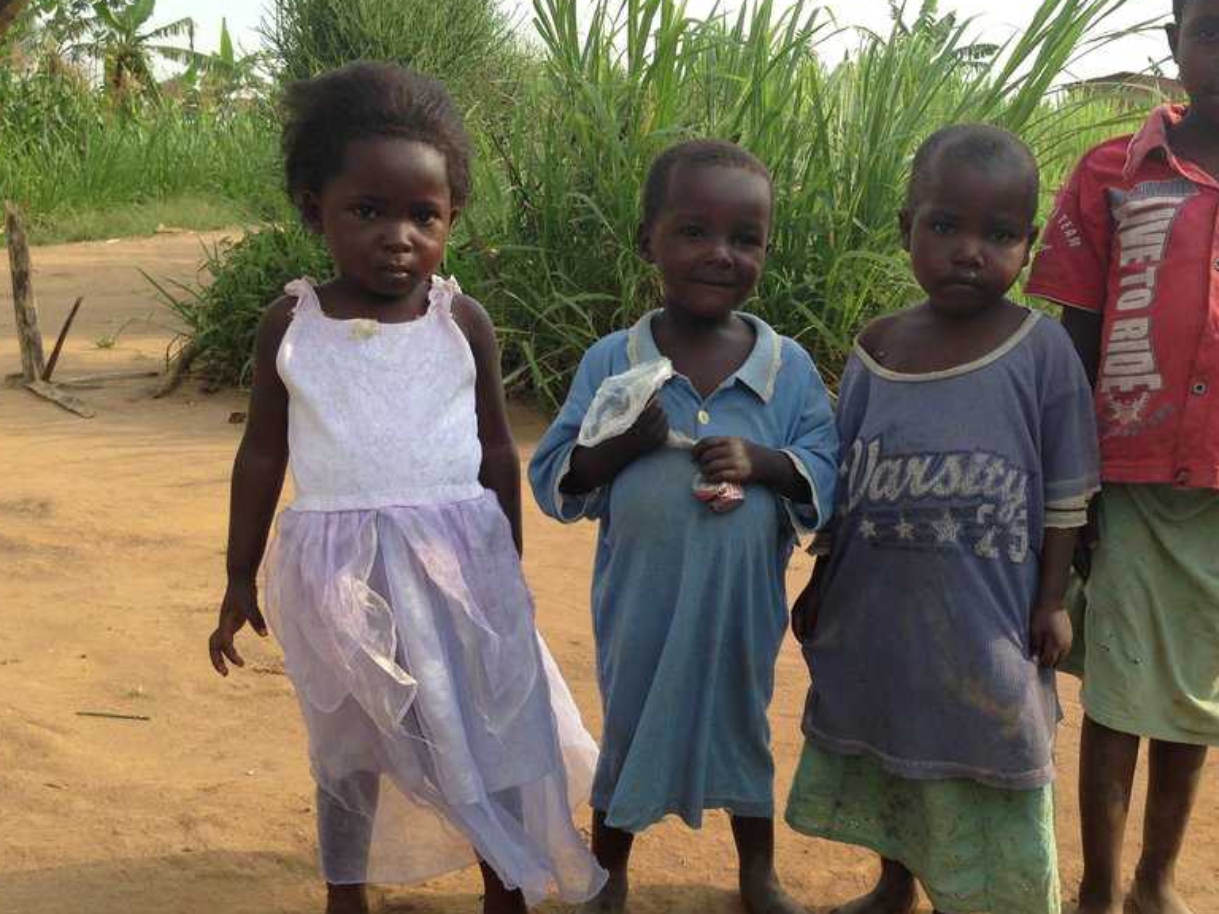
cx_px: 767
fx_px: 1549
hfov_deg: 42.6
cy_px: 462
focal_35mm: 44
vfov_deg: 32.9
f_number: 2.4
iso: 50
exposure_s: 1/420
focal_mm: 4.13
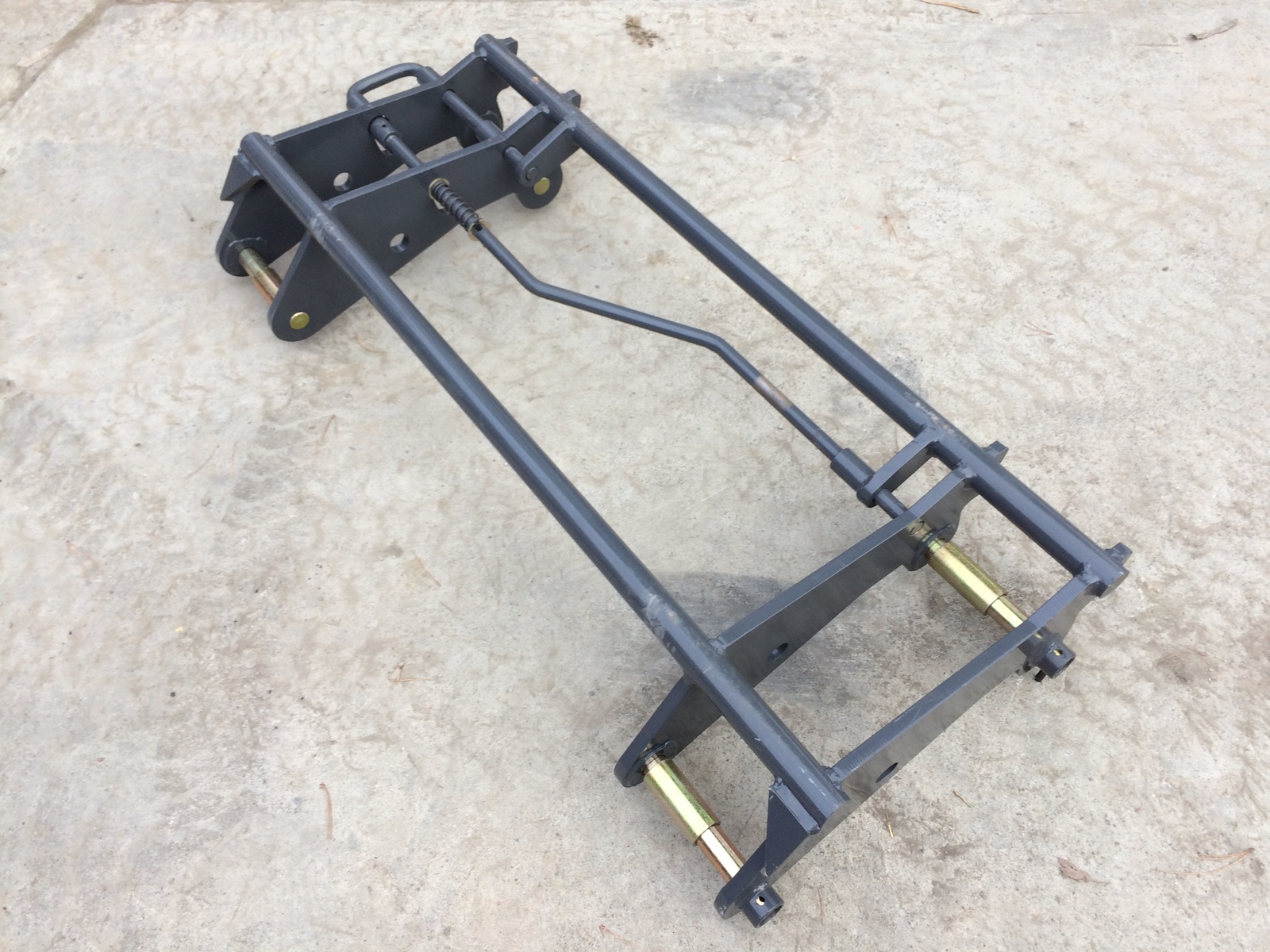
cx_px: 635
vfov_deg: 48.2
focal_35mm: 29
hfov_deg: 61.7
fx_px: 1064
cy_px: 476
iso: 32
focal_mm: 4.15
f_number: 2.2
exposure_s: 1/100
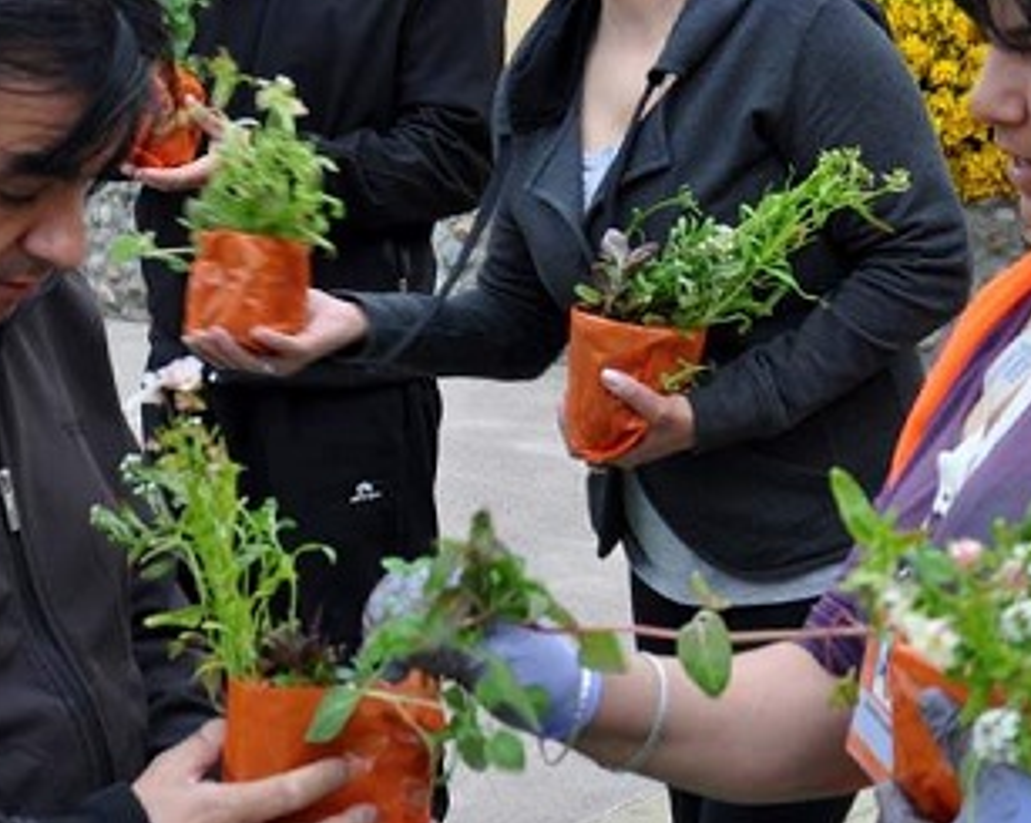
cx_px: 578
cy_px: 343
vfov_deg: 19.9
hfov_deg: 24.8
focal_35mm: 77
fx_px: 2347
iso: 200
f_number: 5.6
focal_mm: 28
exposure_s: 1/125
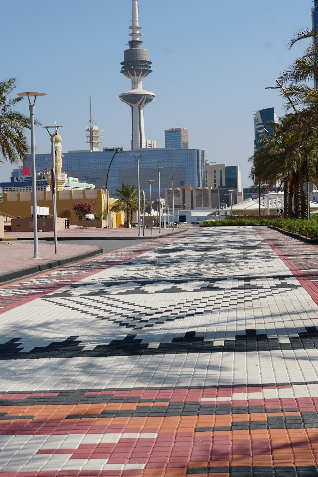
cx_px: 178
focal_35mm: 62
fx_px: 821
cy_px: 261
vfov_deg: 32.4
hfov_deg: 21.9
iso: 100
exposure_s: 1/200
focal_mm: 30
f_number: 11
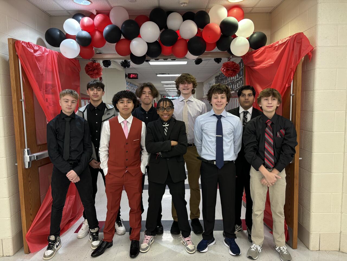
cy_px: 130
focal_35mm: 26
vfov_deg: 53.1
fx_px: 261
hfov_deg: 67.3
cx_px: 174
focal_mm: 5.96
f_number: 1.6
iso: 160
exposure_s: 1/60
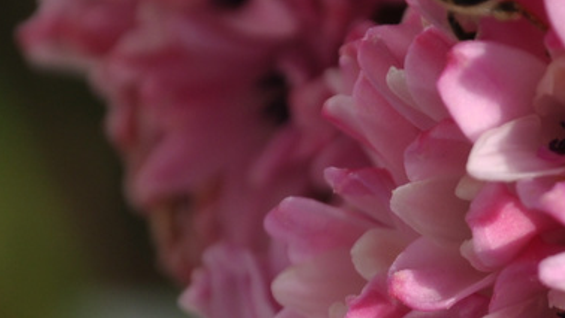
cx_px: 419
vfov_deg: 1.7
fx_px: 10615
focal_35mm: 708
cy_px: 396
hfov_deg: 3.0
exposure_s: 1/500
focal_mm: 105
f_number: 5.6
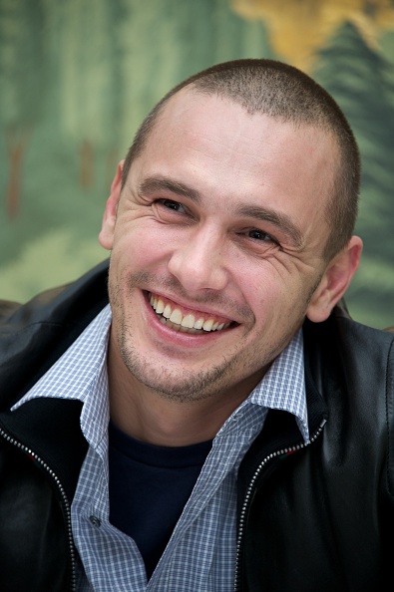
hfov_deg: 4.6
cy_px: 296
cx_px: 197
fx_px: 4933
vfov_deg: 6.9
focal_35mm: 300
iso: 500
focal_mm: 300
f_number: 5.6
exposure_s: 1/60
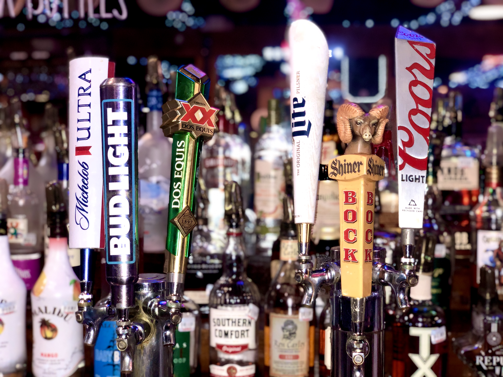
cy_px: 188
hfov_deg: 36.8
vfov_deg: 28.0
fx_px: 756
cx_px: 252
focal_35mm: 52
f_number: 2.4
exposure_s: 1/30
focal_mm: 6
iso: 160
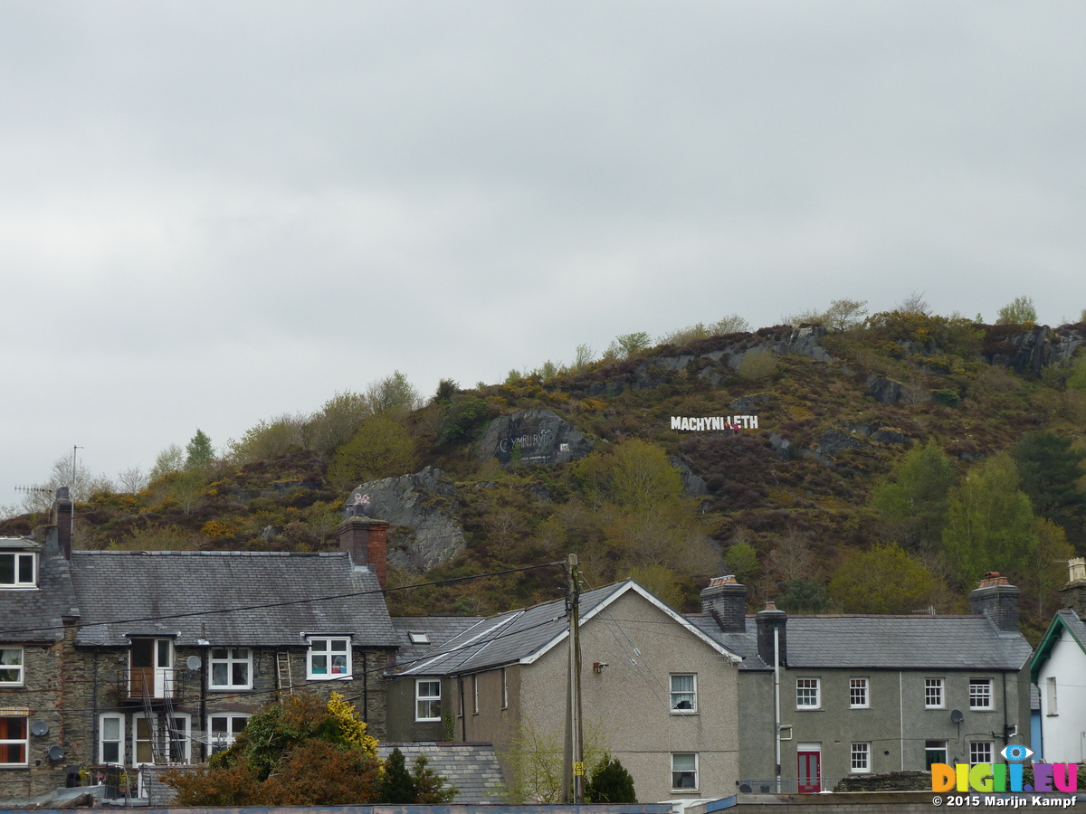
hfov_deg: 15.9
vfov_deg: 12.0
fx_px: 3890
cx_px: 543
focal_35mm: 124
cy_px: 407
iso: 100
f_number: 4
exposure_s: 1/160
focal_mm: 22.2
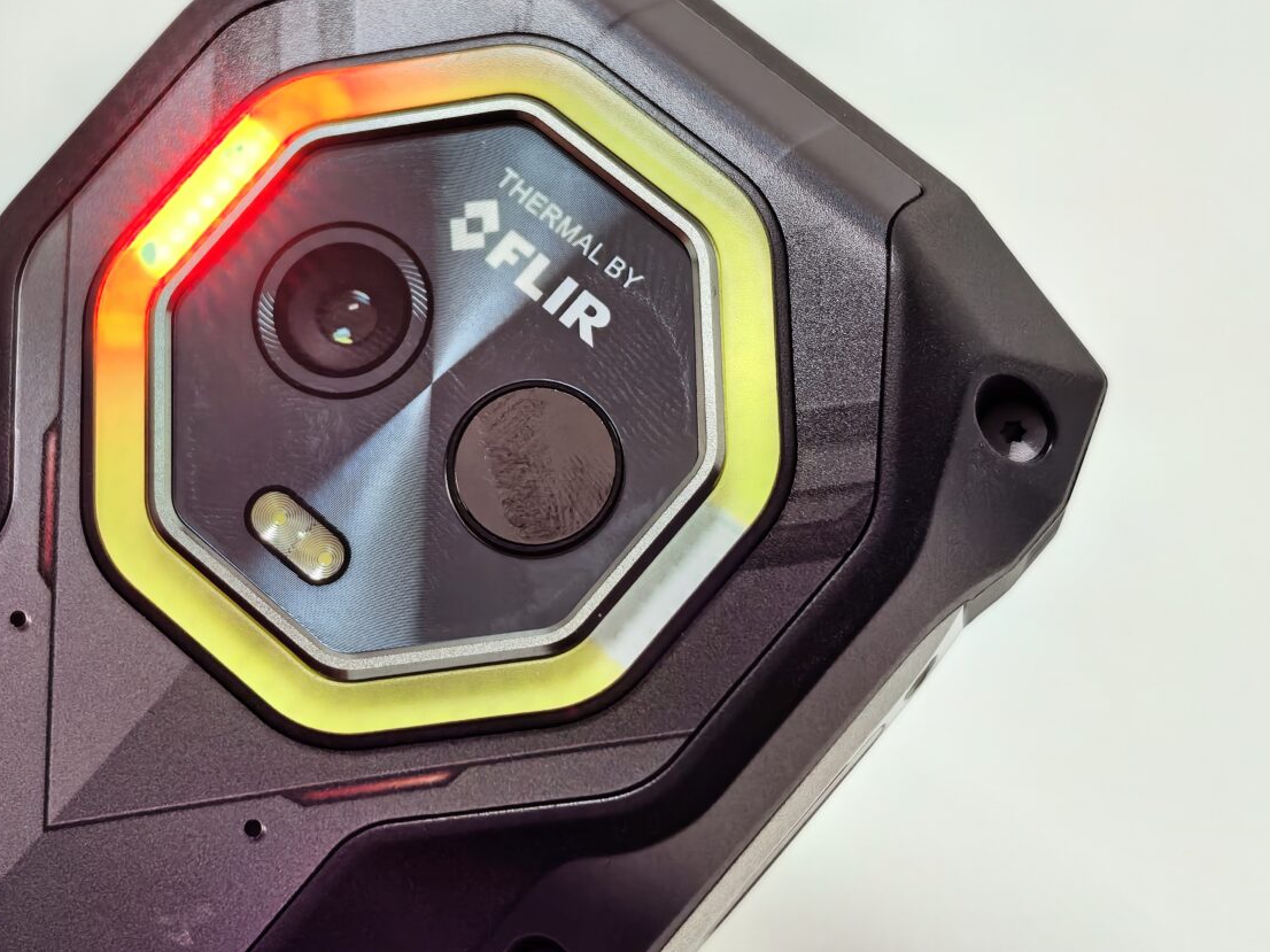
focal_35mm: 75
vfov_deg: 19.6
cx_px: 522
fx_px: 2751
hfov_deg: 26.0
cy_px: 324
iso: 160
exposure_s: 1/1099
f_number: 2
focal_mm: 8.5
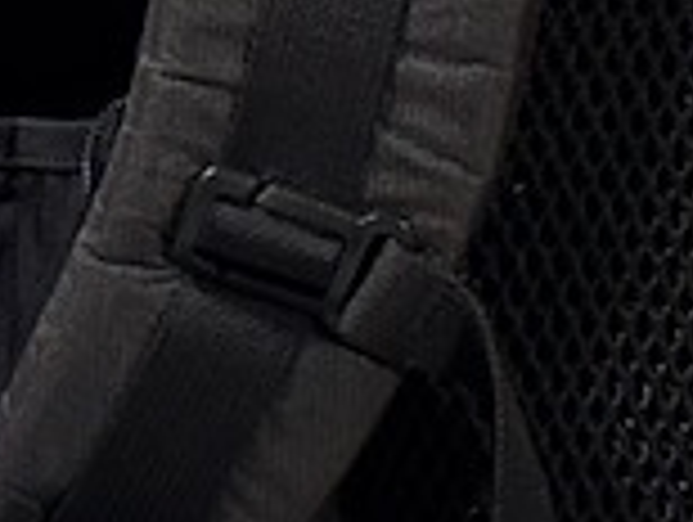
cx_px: 972
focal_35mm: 319
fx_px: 6396
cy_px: -225
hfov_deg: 6.1
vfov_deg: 4.6
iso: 80
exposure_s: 1/60
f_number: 1.78
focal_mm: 6.76
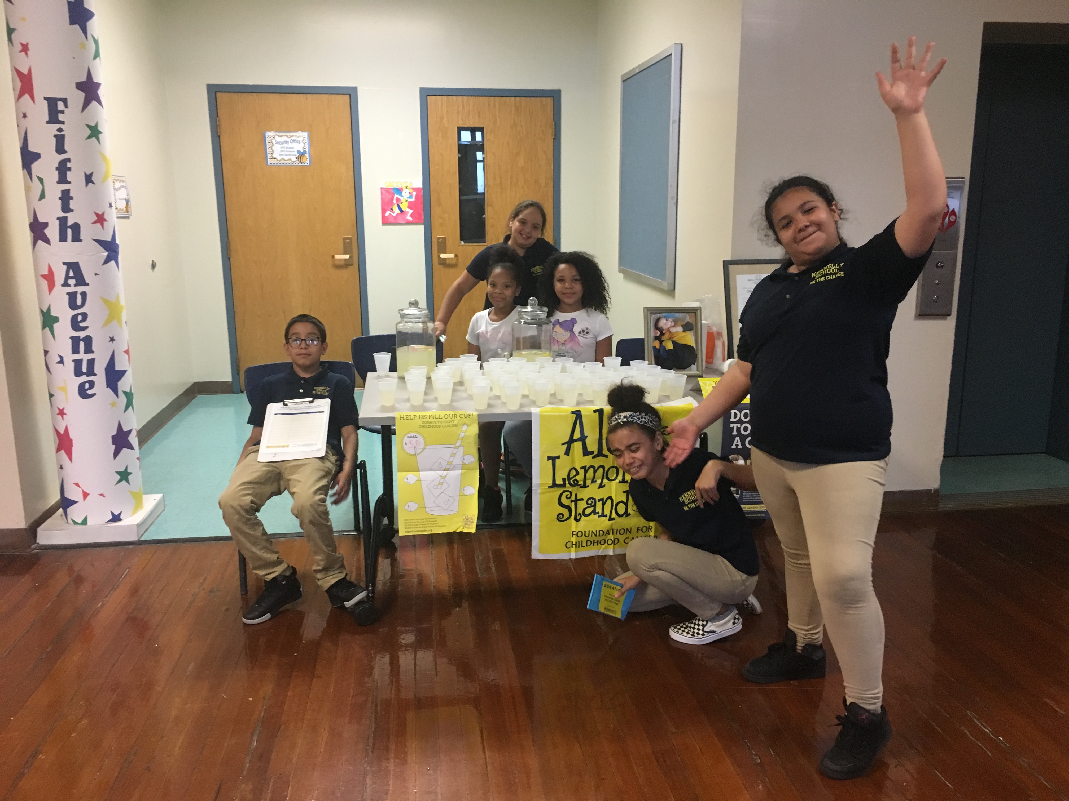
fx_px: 896
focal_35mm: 29
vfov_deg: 48.2
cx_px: 534
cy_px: 400
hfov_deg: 61.7
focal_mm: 4.15
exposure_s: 1/24
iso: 200
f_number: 2.2
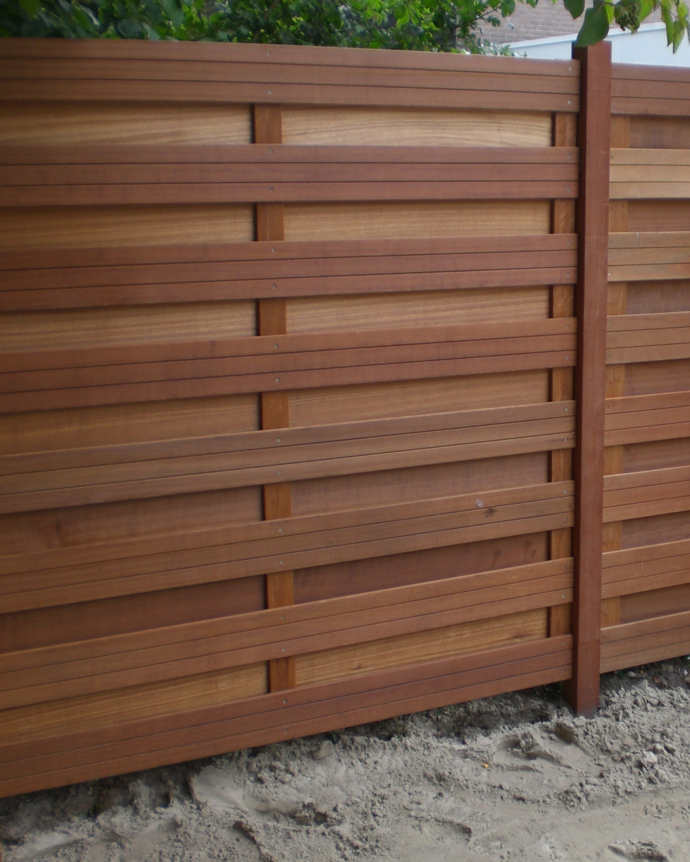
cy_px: 430
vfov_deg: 37.3
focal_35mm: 50
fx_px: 1276
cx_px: 465
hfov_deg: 30.0
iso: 50
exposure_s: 1/125
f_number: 3.1
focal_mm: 6.3
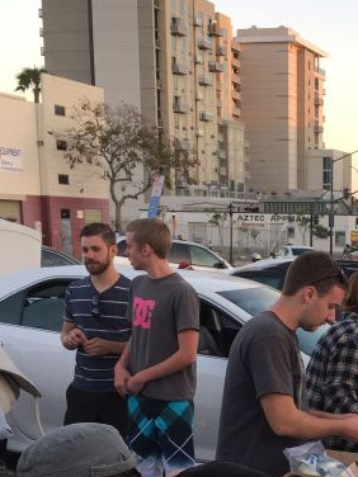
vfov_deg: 29.7
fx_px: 869
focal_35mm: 63
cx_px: 376
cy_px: 414
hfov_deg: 22.2
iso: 40
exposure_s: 1/120
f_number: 2.2
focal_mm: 4.15
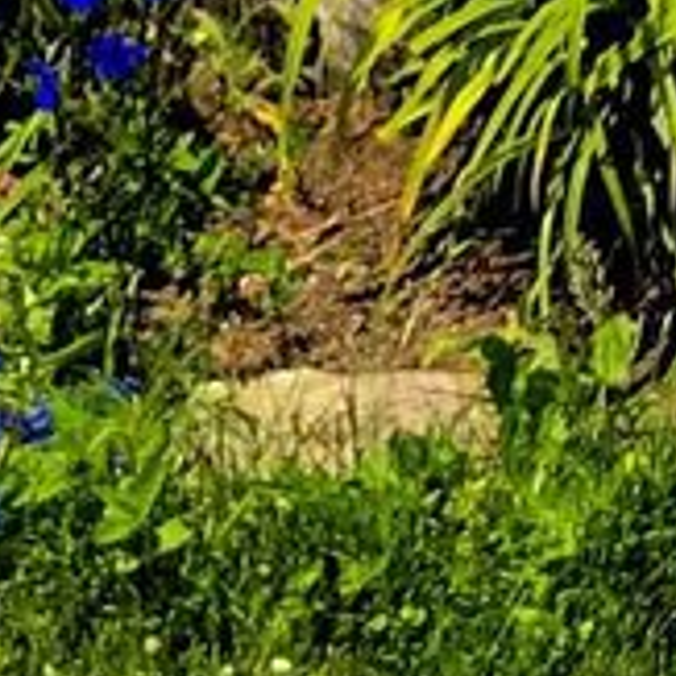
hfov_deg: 7.2
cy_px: -1389
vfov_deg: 6.5
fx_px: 5369
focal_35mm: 243
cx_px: 734
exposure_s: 1/1650
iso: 20
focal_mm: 3.99
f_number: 1.8
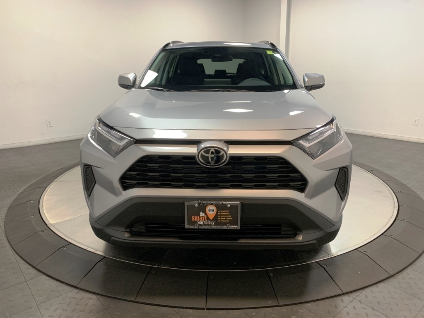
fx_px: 318
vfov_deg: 53.1
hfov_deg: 67.3
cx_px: 212
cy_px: 159
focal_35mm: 26
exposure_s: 1/60
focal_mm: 4.25
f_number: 1.8
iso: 200
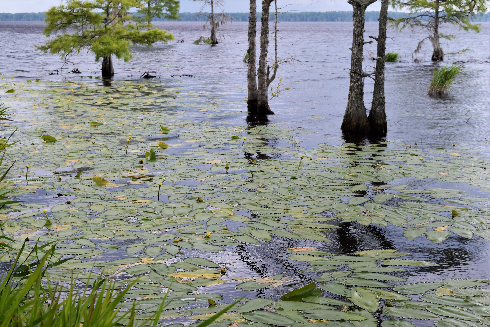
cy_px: 164
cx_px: 245
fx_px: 817
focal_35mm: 60
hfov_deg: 33.4
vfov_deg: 22.6
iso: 400
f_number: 7.1
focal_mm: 40
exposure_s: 1/200
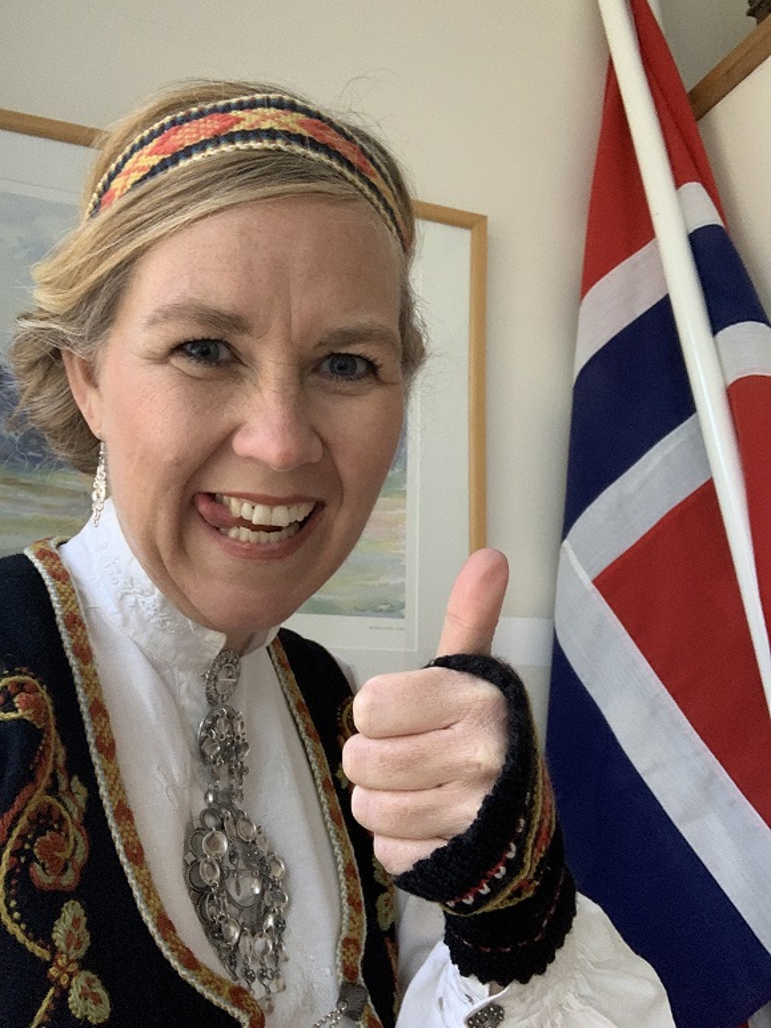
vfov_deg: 56.8
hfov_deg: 44.2
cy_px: 514
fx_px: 950
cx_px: 386
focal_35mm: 32
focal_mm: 2.87
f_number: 2.2
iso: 320
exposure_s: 1/53
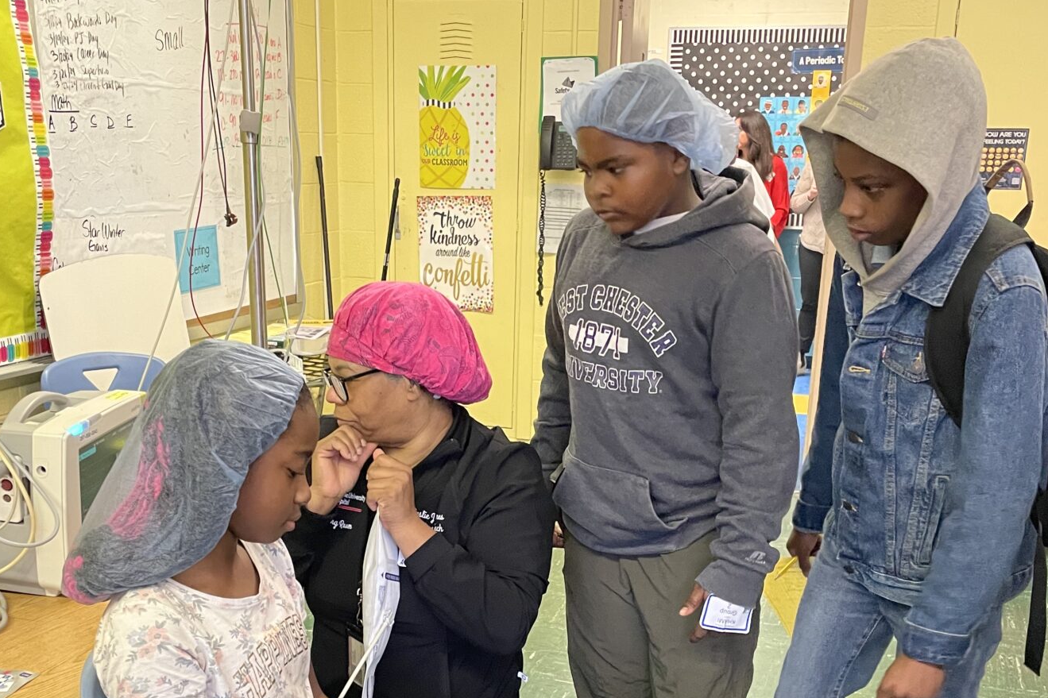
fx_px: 1222
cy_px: 552
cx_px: 504
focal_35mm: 42
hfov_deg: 46.4
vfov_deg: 31.1
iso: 200
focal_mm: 4.2
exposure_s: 1/60
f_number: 1.6
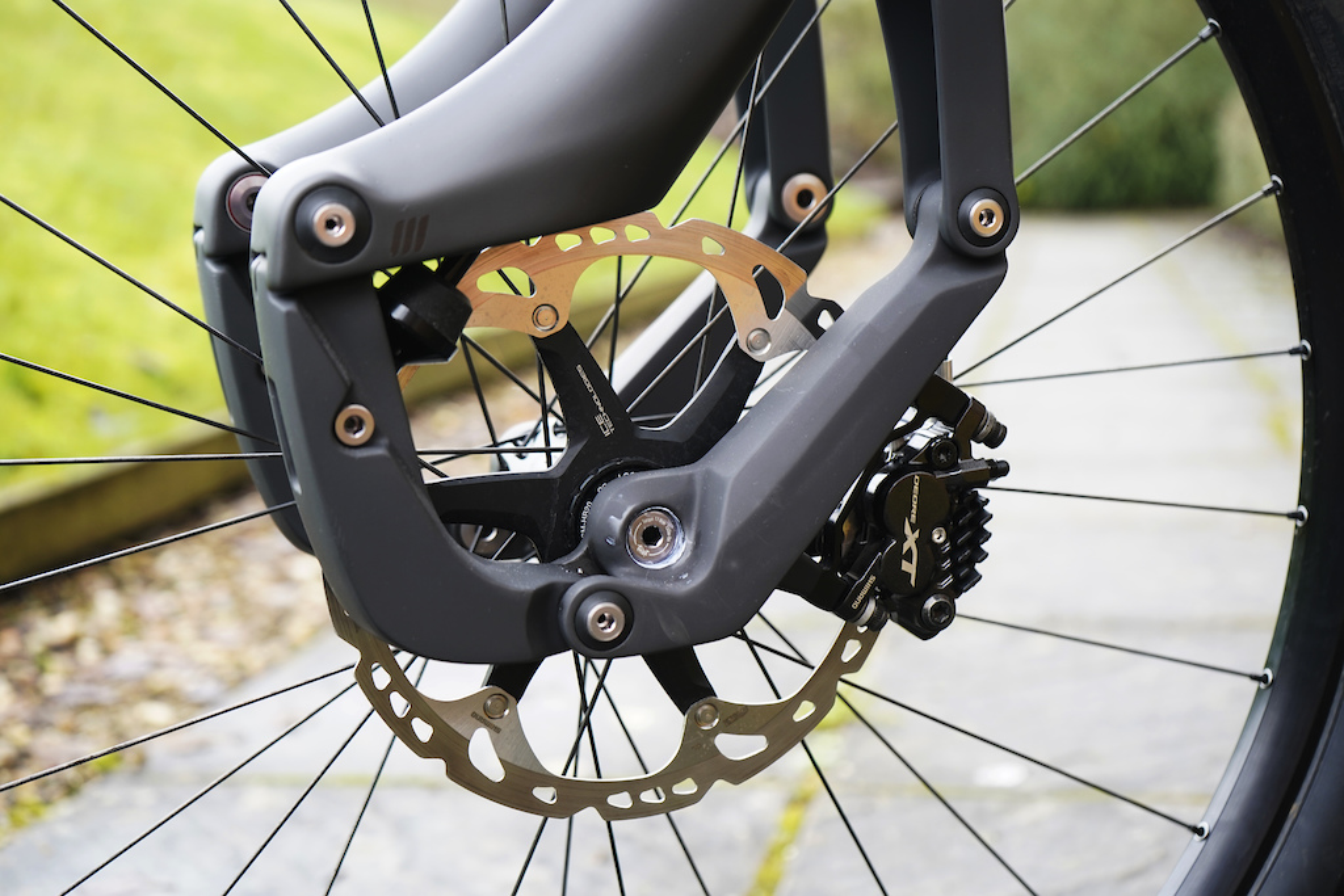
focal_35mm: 53
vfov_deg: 25.5
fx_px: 1979
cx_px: 672
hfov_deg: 37.5
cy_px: 448
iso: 500
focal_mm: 53
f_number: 5
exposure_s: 1/100
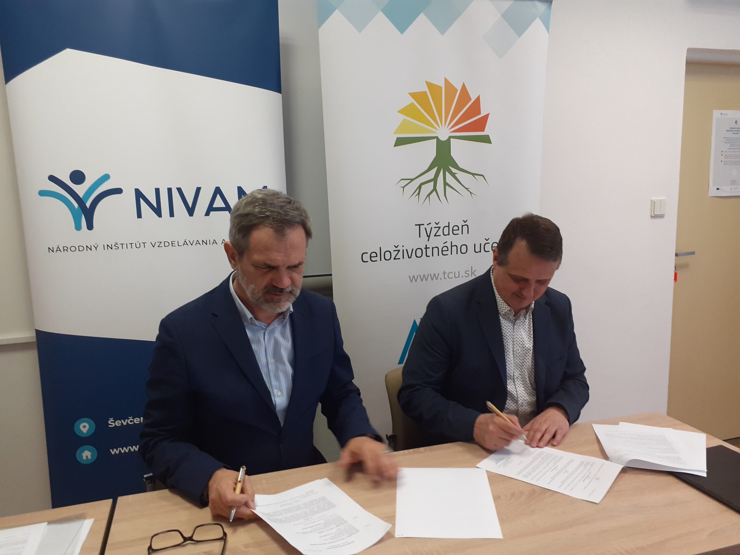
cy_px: 278
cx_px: 370
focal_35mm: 27
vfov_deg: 51.4
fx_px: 577
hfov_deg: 65.3
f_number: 1.9
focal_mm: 3.6
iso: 100
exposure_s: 1/50
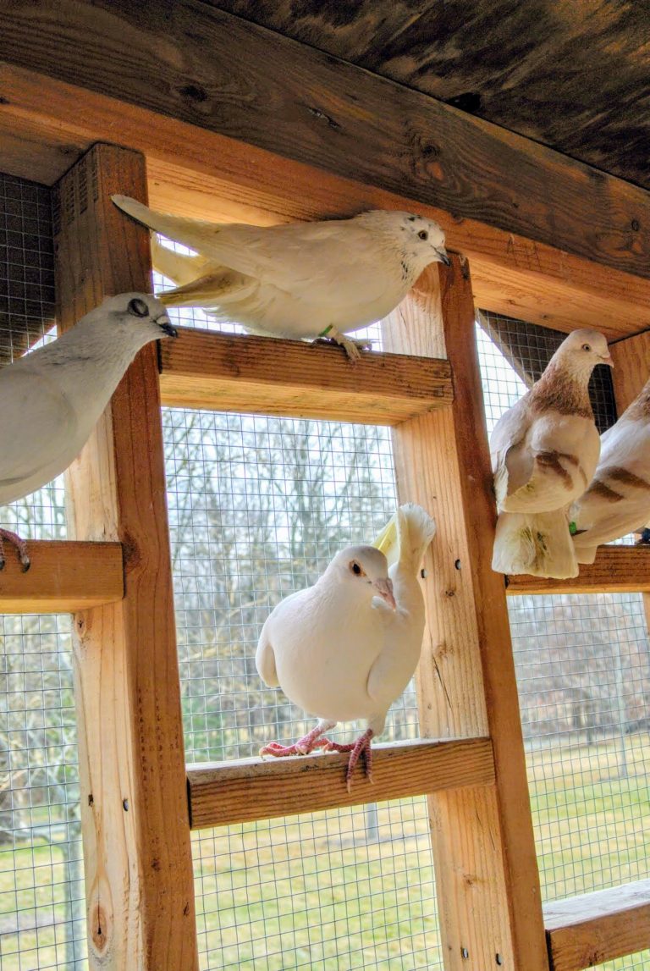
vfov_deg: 44.4
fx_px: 1188
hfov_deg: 30.6
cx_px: 325
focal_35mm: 44
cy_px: 486
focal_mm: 16.3
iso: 100
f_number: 4.5
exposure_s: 1/320
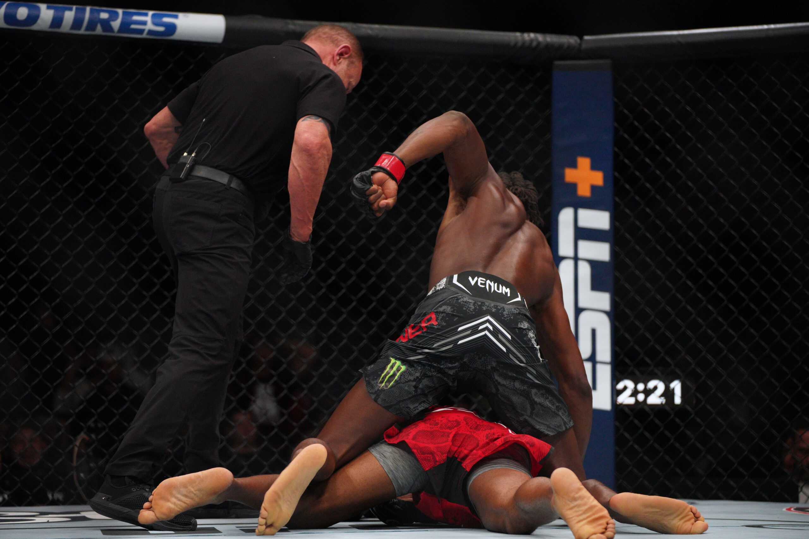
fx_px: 3191
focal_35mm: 142
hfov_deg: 14.4
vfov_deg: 9.7
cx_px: 404
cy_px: 270
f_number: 2.8
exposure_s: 1/4000
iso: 5000
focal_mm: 142
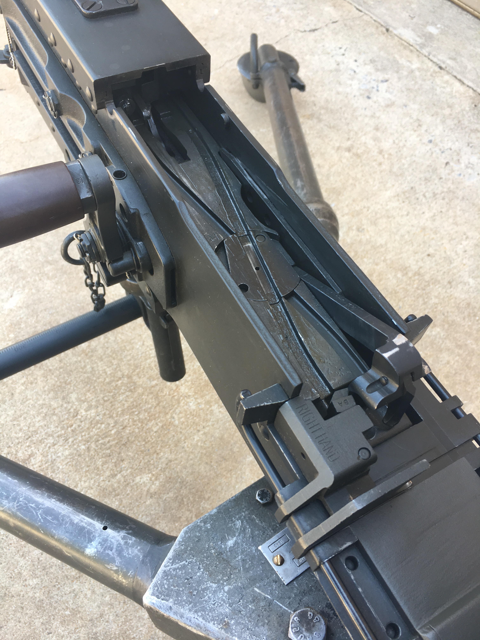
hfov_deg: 48.2
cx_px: 240
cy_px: 320
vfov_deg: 61.7
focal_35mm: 29
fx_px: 536
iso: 25
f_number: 2.2
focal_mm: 4.15
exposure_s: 1/60
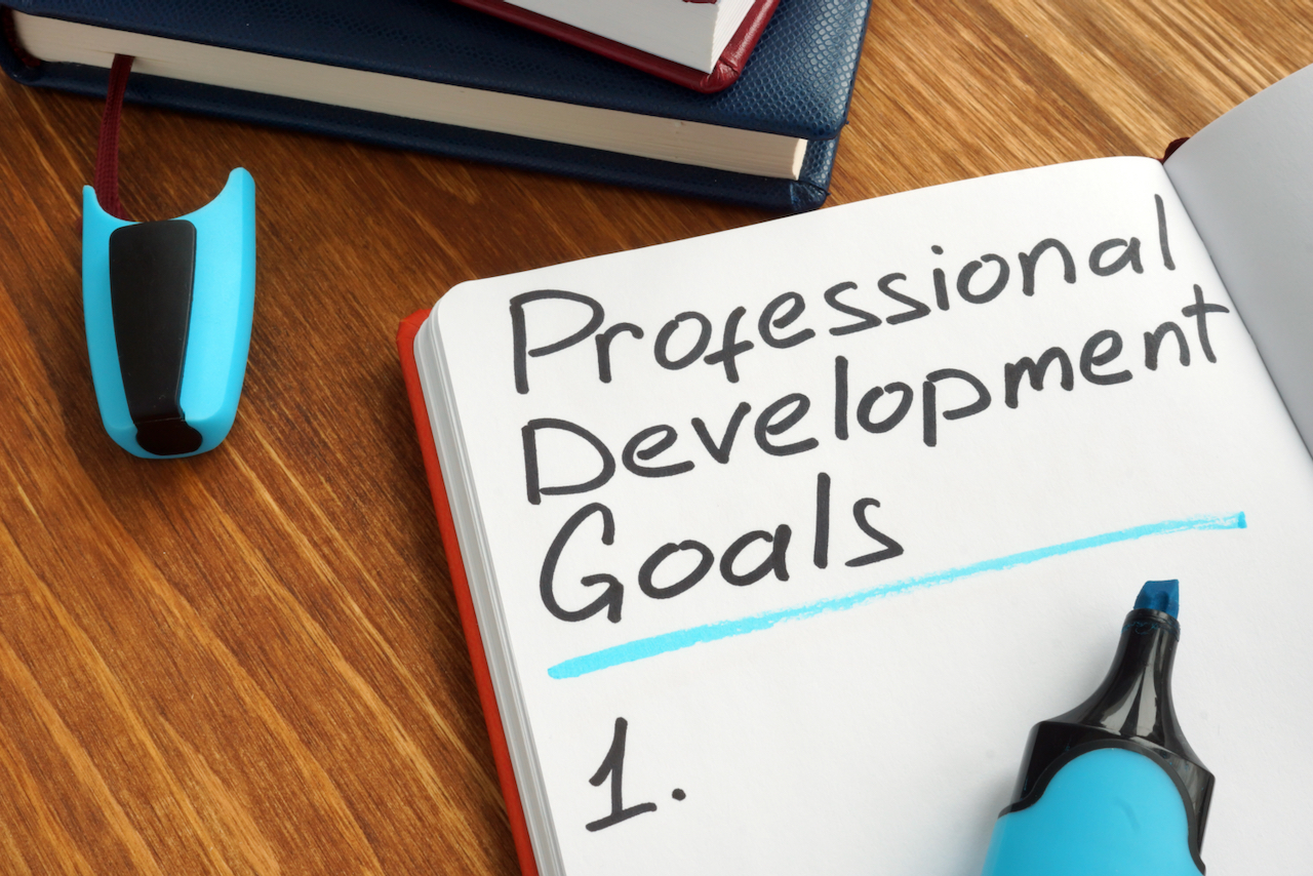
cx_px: 656
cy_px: 438
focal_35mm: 45
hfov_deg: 43.6
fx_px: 1642
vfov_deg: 29.9
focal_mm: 30
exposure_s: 1/2
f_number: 20
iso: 200
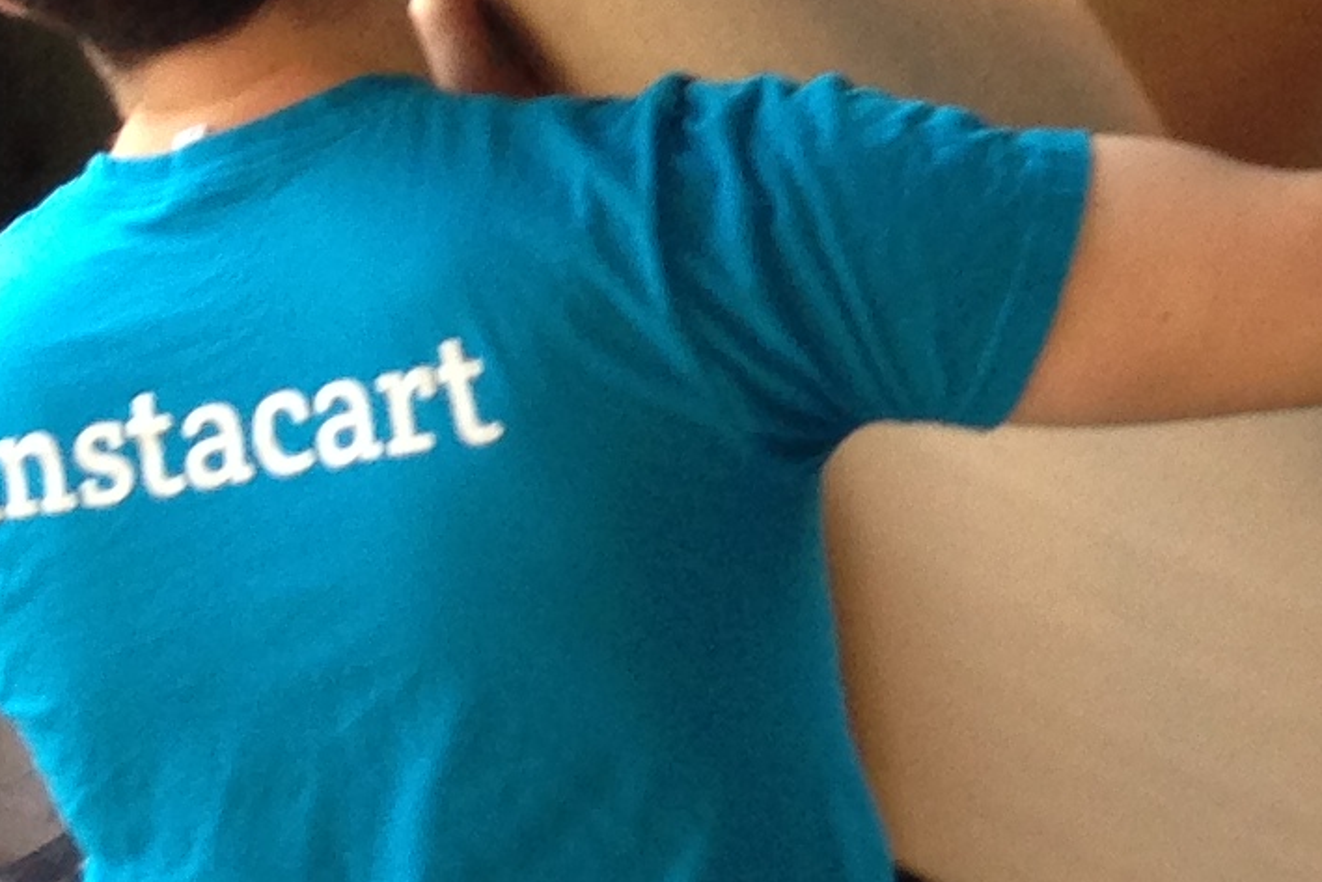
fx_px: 5803
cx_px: 1809
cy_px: 121
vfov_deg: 8.7
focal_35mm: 158
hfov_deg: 12.5
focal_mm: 4.13
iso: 80
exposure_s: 1/120
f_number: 2.4
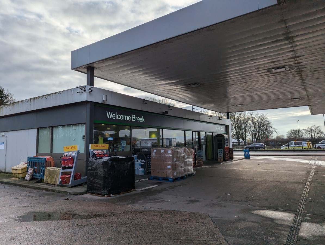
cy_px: 122
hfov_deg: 71.5
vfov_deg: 56.9
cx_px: 162
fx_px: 226
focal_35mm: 24
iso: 40
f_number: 1.85
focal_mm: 6.81
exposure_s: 1/2058
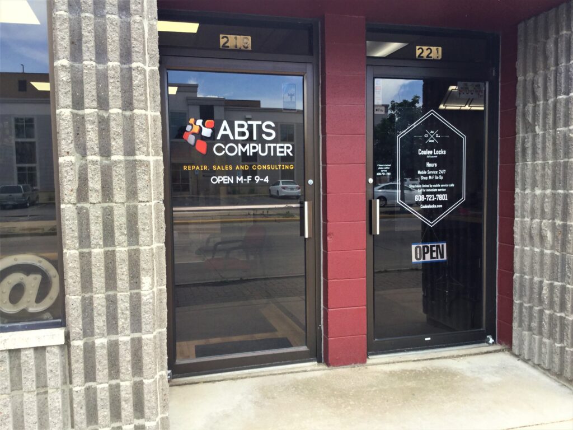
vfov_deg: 45.4
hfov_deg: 58.4
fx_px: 513
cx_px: 286
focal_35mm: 31
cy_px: 215
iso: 25
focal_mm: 3.3
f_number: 2.4
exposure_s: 1/209
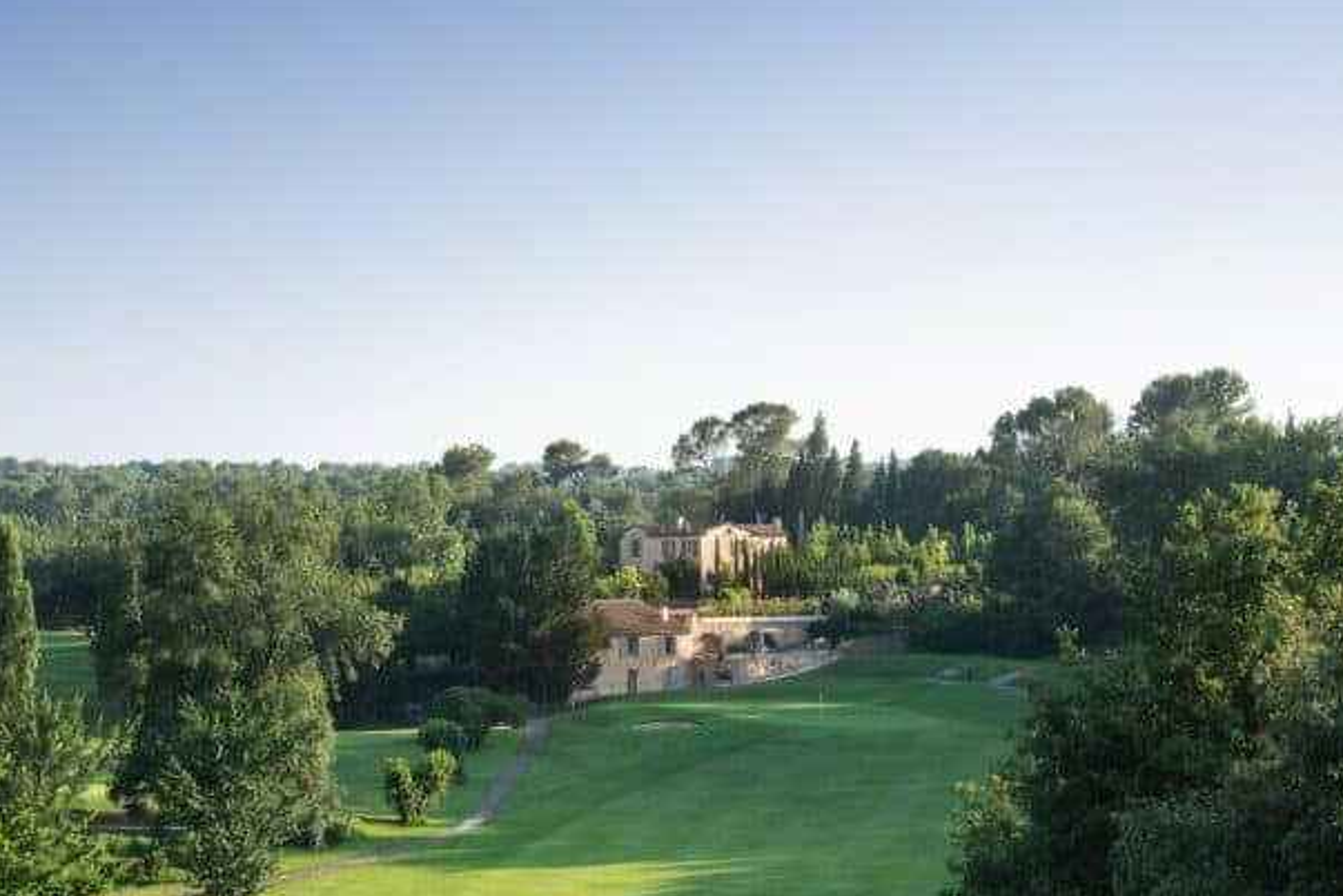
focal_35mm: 78
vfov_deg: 17.4
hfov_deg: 25.9
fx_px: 2910
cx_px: 503
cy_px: 681
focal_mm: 48
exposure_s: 1/200
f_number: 9
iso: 320
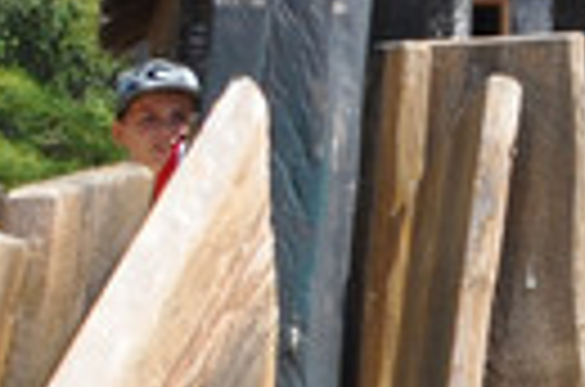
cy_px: -234
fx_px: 3453
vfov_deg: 6.3
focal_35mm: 213
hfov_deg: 7.5
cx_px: 2164
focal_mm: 18
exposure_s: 1/200
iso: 200
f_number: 11
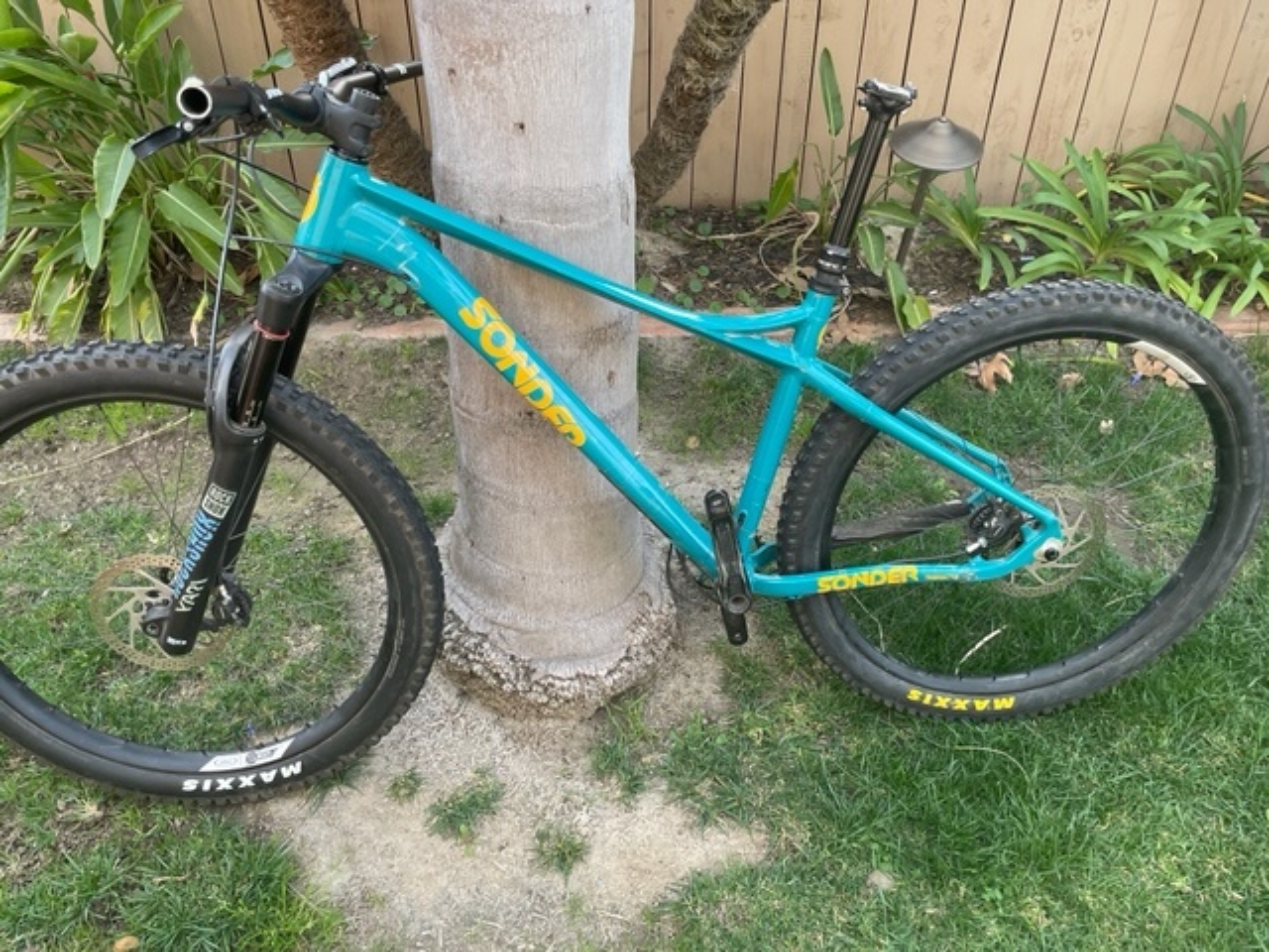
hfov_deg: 67.3
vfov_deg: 53.1
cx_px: 634
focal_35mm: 26
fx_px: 953
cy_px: 476
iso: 125
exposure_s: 1/102
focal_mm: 4.2
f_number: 1.6
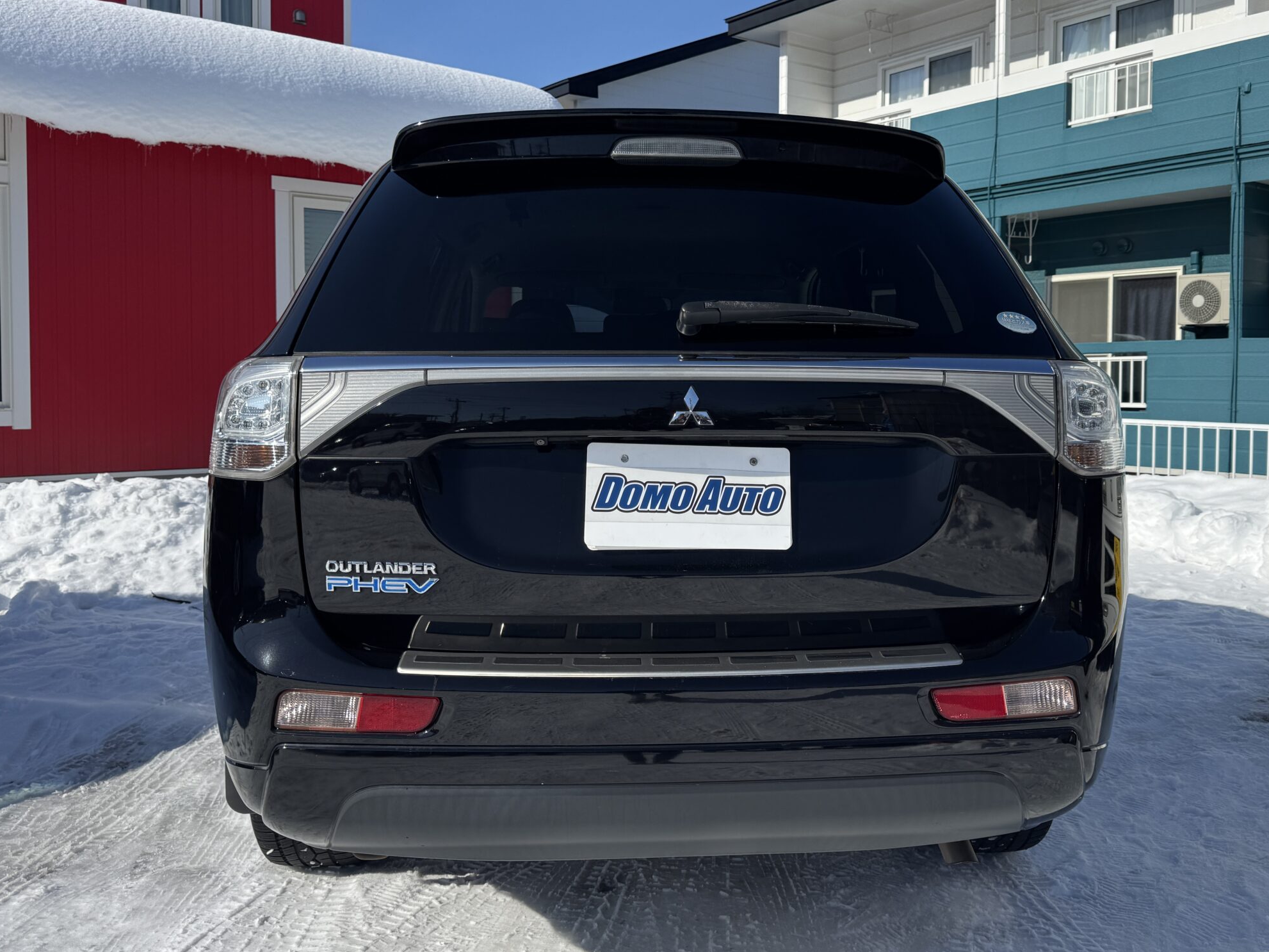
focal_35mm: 31
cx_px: 704
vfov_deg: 45.3
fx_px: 1136
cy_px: 400
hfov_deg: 58.2
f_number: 1.78
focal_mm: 6.76
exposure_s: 1/5814
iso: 80
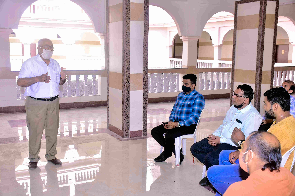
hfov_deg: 49.6
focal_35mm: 39
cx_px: 148
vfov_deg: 34.2
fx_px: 320
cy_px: 98
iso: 400
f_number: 6.3
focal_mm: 26
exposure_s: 1/160
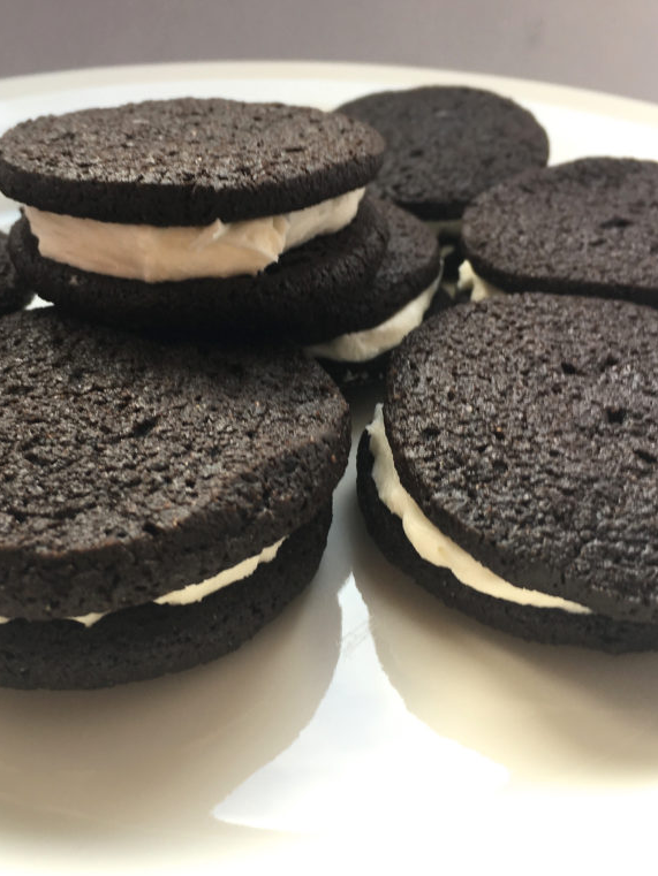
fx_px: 988
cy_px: 367
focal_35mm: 39
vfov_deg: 47.7
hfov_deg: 36.7
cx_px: 264
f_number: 2.2
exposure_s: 1/40
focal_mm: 4.15
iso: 25
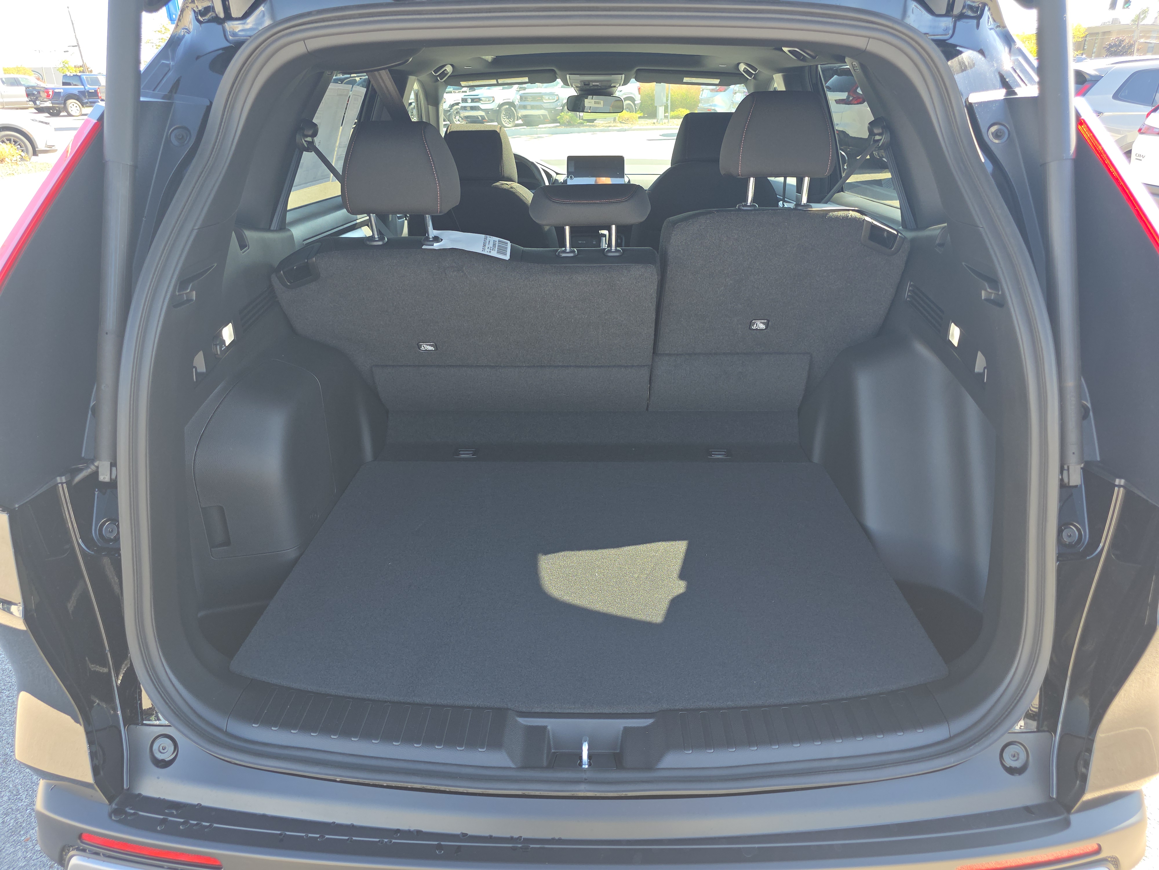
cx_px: 580
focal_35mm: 23
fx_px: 770
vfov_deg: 58.9
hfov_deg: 73.9
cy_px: 435
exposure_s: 1/180
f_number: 1.7
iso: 40
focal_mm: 6.3
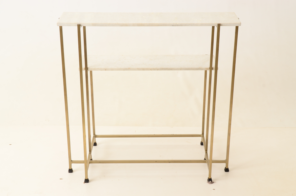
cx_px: 148
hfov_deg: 33.5
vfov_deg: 22.5
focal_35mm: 60
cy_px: 98
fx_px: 492
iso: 320
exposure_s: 1/60
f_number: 11
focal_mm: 40
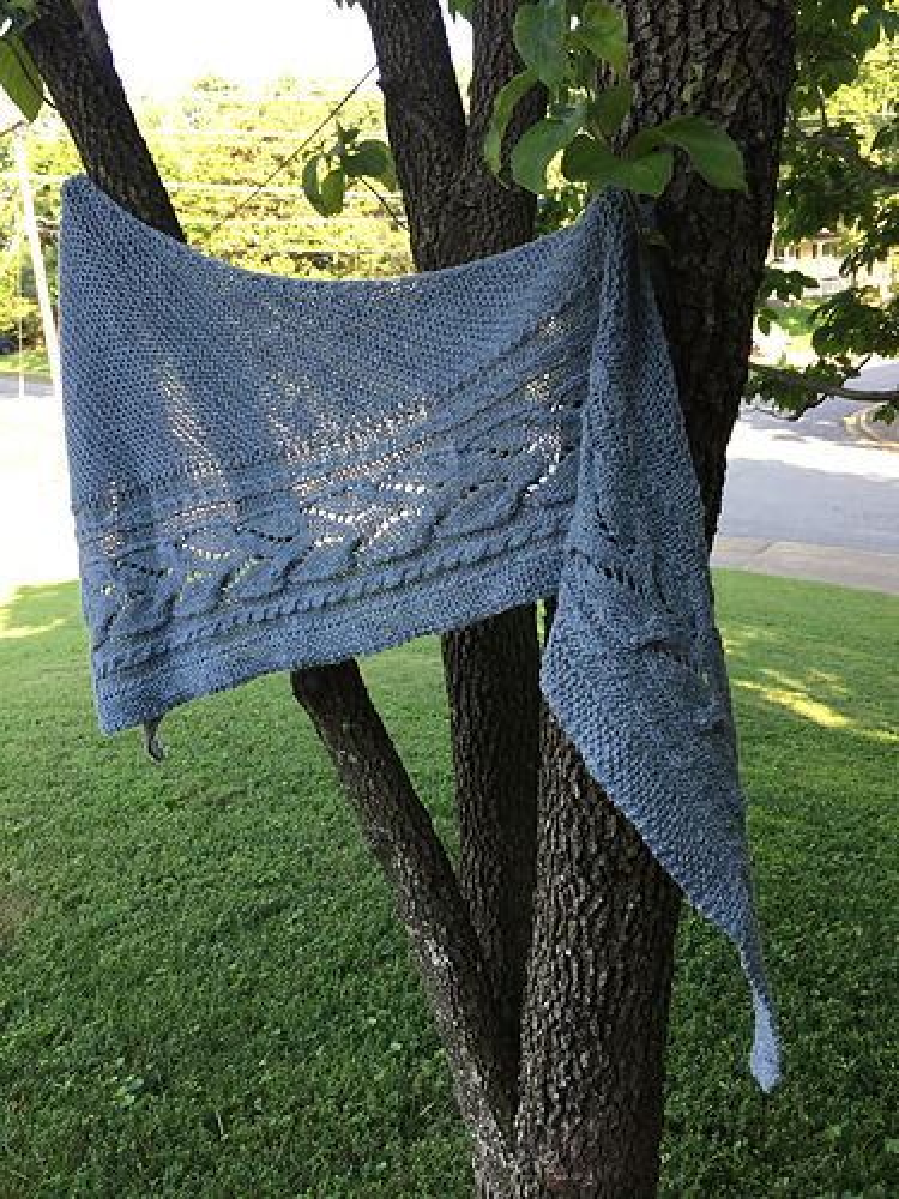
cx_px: 450
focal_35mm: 29
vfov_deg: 61.7
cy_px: 600
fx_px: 1004
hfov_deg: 48.2
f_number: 2.2
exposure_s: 1/120
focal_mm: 4.15
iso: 32
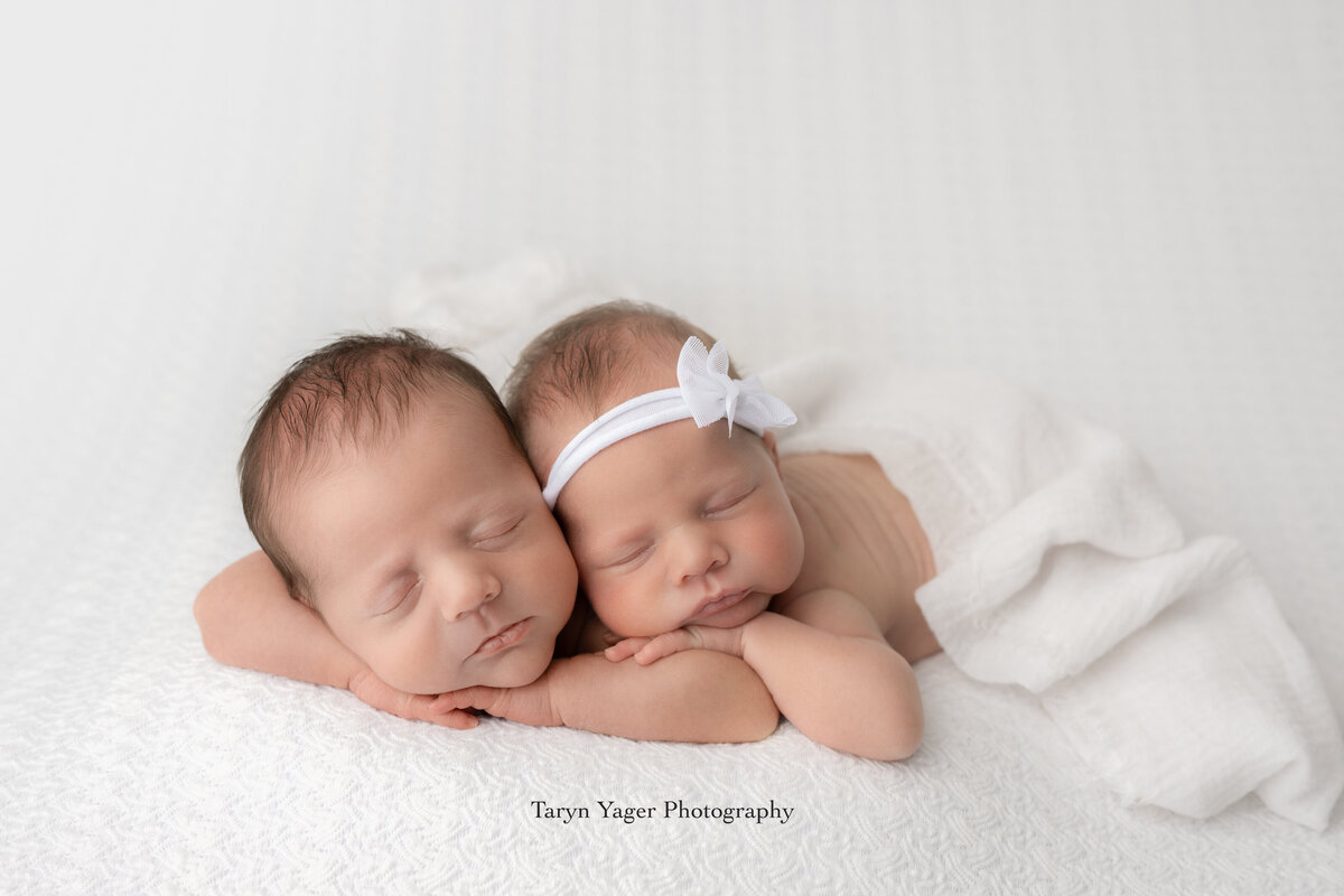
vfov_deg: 27.0
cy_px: 448
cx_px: 672
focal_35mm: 50
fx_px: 1867
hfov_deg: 39.6
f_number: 3.2
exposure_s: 1/160
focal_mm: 50
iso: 160
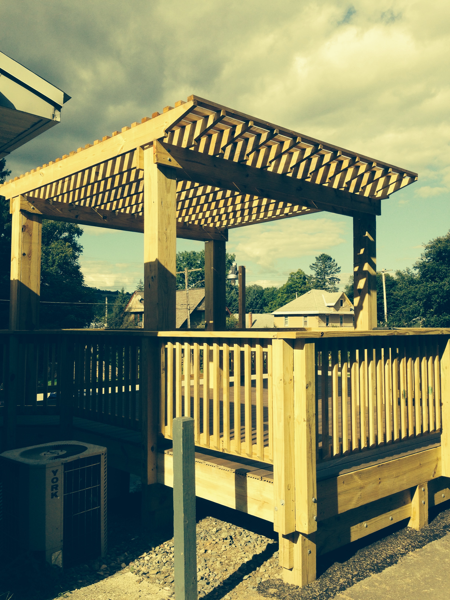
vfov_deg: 55.4
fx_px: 572
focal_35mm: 33
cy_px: 300
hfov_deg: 42.9
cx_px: 225
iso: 50
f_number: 2.4
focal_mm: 4.12
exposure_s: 1/1427
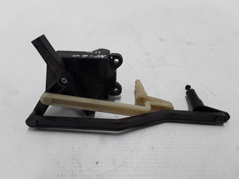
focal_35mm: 27
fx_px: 186
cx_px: 120
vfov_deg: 51.4
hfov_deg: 65.3
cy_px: 90
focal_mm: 2.91
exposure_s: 1/33
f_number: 1.9
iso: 40
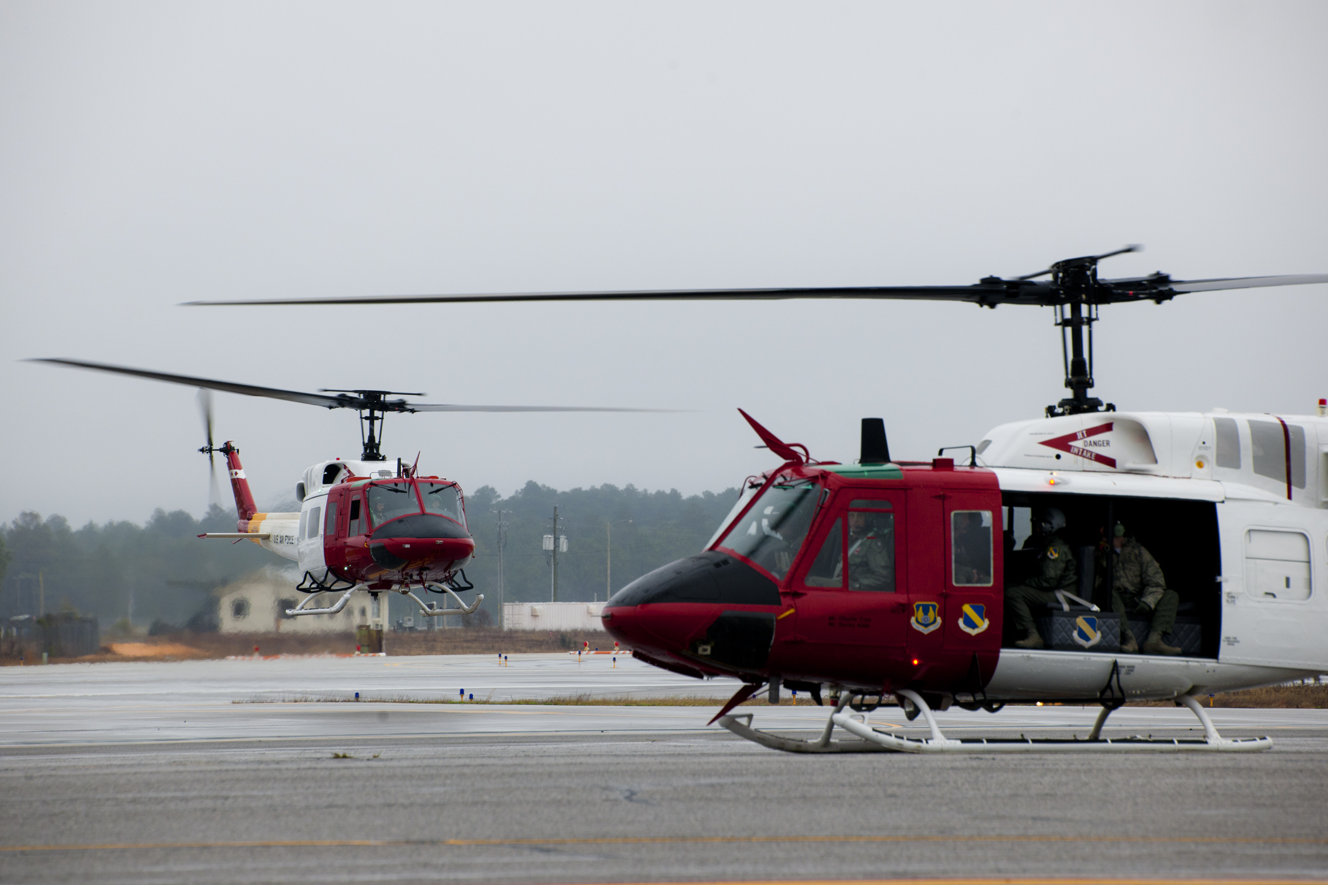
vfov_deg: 4.7
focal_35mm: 290
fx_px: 10697
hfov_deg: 7.1
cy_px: 442
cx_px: 664
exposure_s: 1/200
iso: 500
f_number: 9
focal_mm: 290
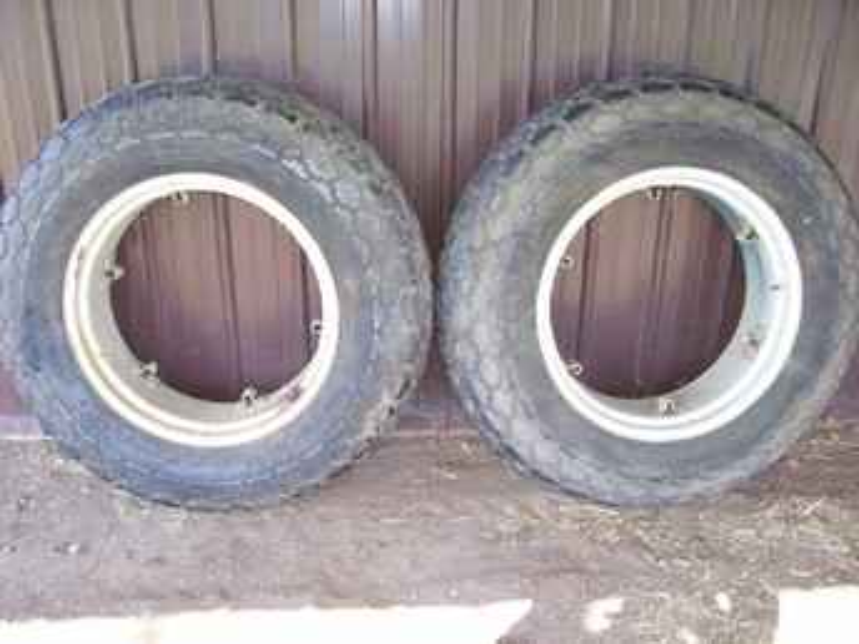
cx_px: 430
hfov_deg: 54.0
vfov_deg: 41.8
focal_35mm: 34
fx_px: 844
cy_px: 322
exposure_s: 1/60
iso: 80
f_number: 2.7
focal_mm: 5.6
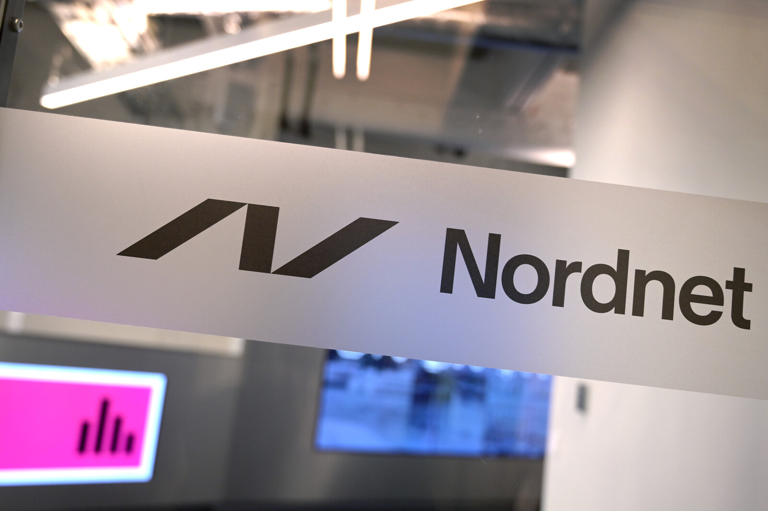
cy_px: 256
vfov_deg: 35.9
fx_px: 789
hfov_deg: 51.9
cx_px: 384
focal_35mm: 37
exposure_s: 1/200
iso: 1400
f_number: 4
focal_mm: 37
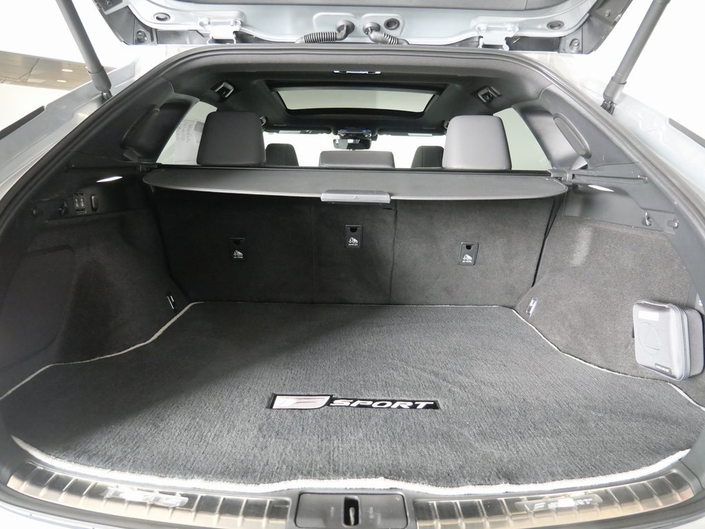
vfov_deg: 56.8
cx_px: 352
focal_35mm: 24
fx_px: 489
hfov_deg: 71.6
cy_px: 264
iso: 3200
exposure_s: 1/50
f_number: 3.5
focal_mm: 12
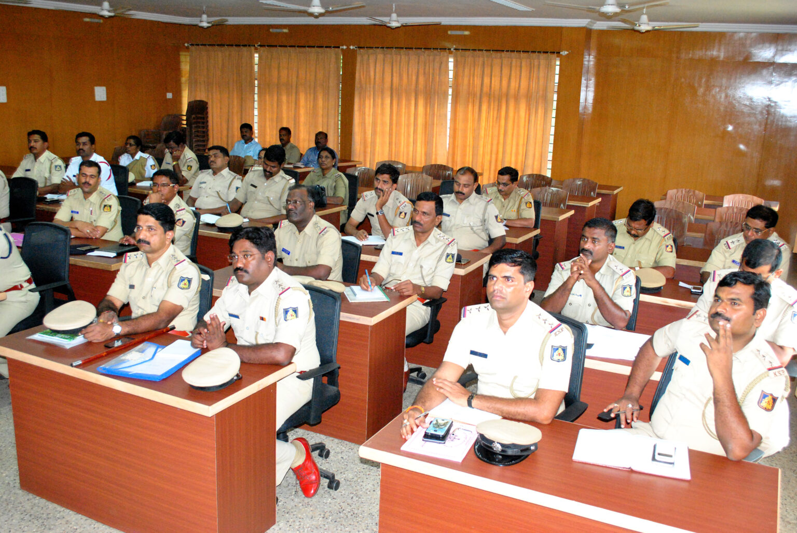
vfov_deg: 40.1
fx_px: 731
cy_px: 266
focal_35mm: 33
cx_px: 398
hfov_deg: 57.2
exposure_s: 1/80
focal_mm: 22
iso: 1600
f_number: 5.6
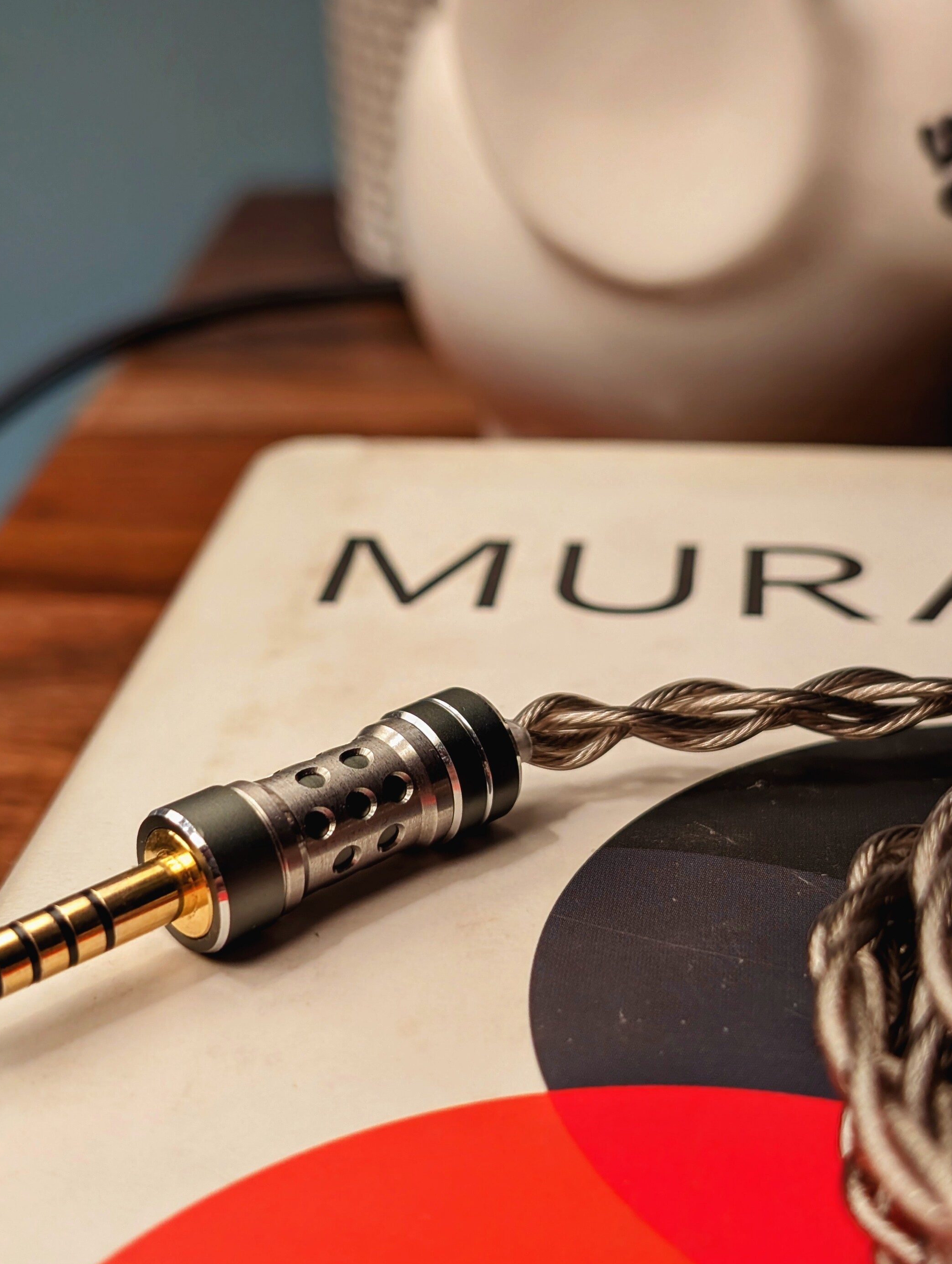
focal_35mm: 54
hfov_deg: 27.1
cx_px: 467
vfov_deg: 35.5
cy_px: 652
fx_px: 1975
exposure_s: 1/82.2
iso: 143
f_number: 1.68
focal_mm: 6.9
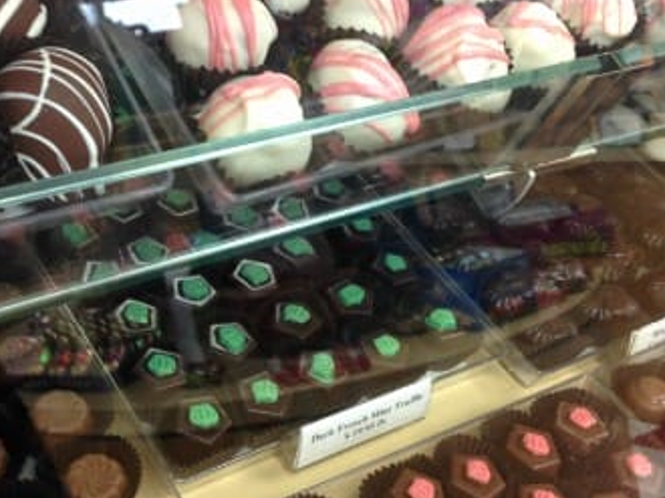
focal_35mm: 65
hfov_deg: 29.7
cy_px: 168
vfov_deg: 22.5
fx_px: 1248
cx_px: 258
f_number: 2.4
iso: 50
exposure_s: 1/20
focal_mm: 4.12
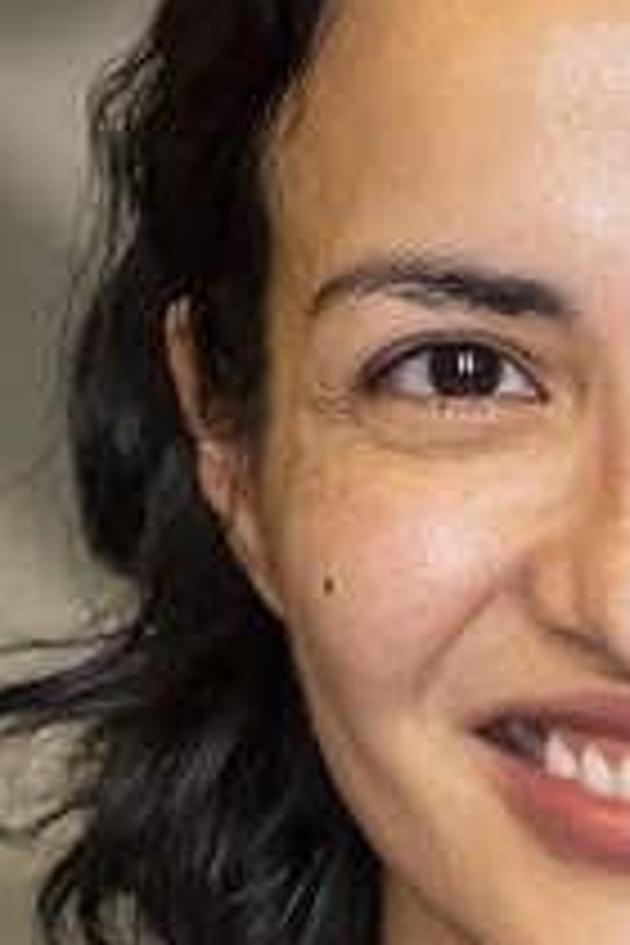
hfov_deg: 2.5
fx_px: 14331
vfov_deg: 3.8
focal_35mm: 546
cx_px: 580
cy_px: 1026
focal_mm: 102
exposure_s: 1/125
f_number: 4.5
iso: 4000
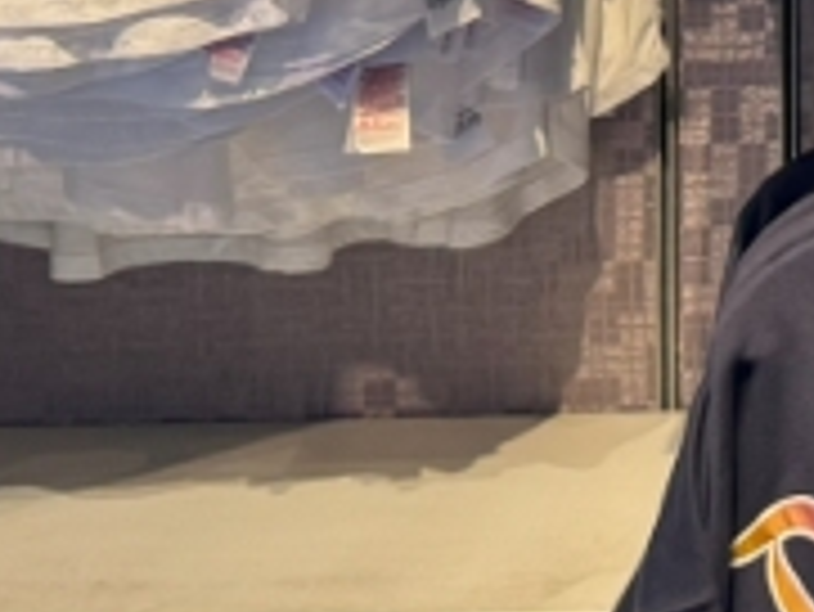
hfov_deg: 11.3
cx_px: 1579
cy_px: -724
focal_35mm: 159
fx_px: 3741
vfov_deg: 8.7
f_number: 1.78
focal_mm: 6.76
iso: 125
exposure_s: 1/60
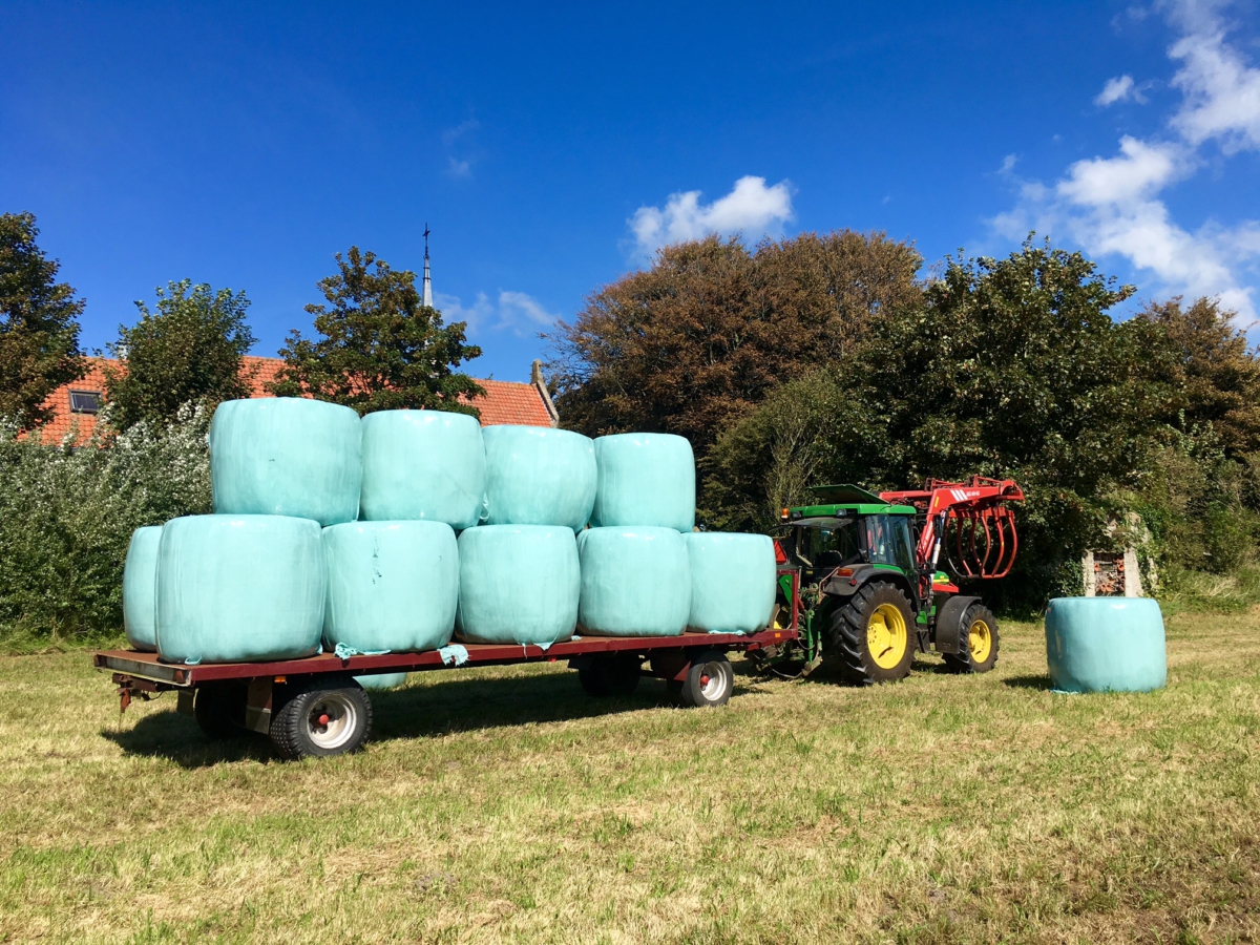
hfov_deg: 61.7
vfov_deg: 48.2
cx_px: 630
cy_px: 472
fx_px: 1056
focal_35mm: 29
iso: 25
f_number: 2.2
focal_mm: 4.15
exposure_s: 1/1972
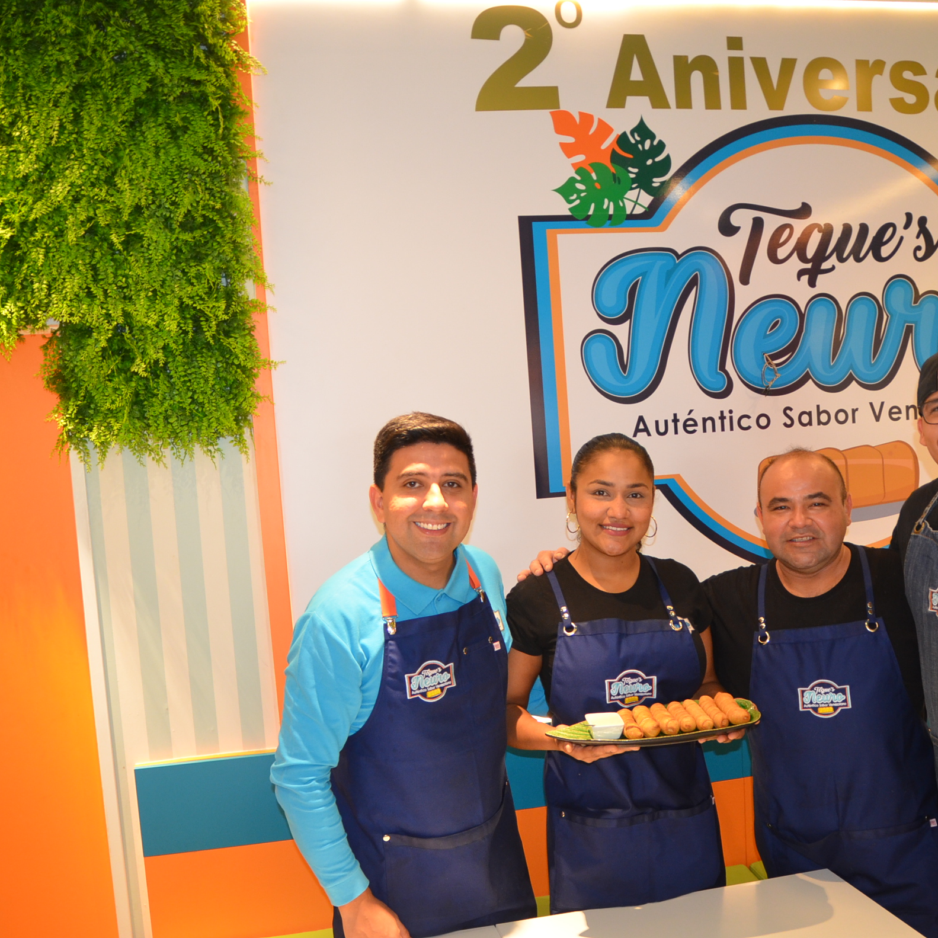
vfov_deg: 48.9
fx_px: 1032
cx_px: 494
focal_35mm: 34
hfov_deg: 48.9
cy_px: 479
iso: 720
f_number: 2.8
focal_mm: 17
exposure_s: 1/60
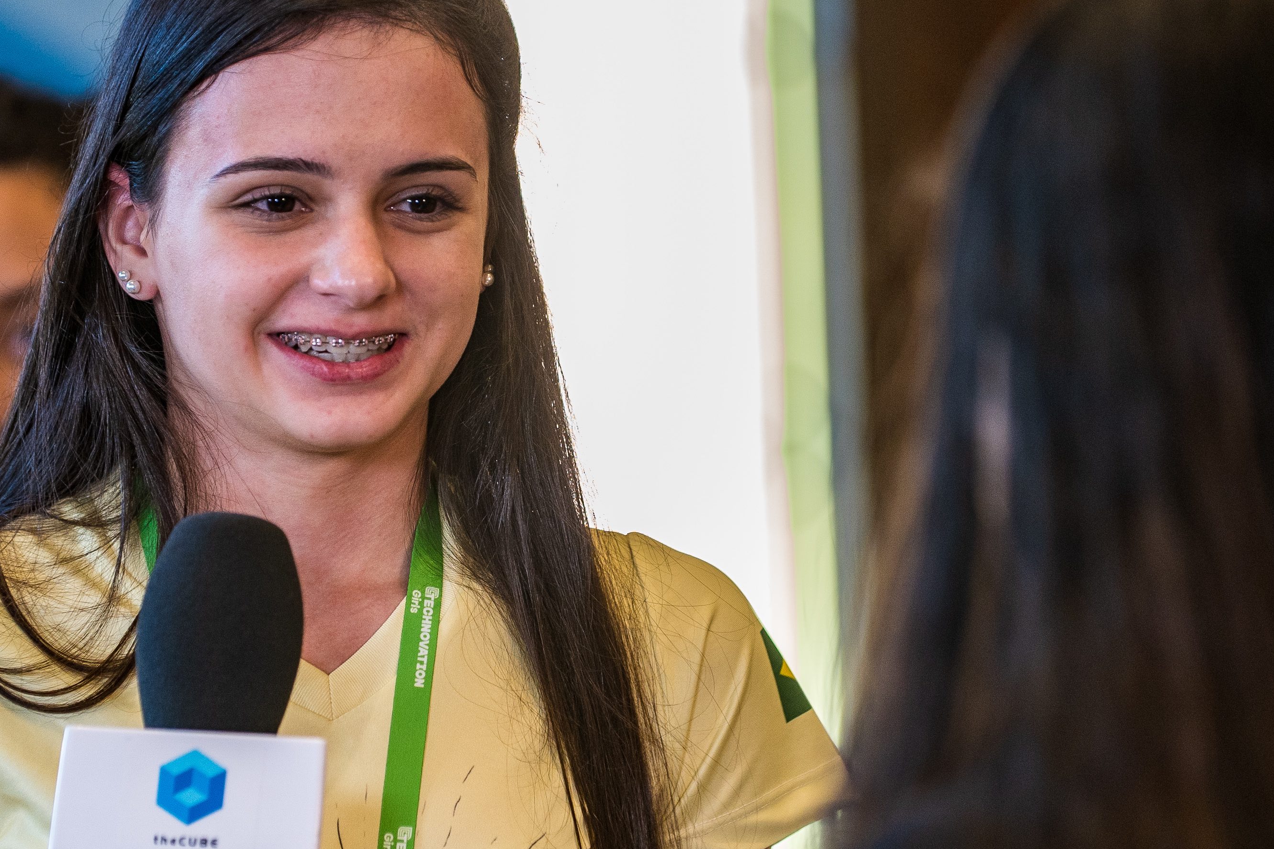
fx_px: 11005
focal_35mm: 311
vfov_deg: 4.4
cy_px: 421
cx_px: 521
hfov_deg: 6.6
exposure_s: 1/320
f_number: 2
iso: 640
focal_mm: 140
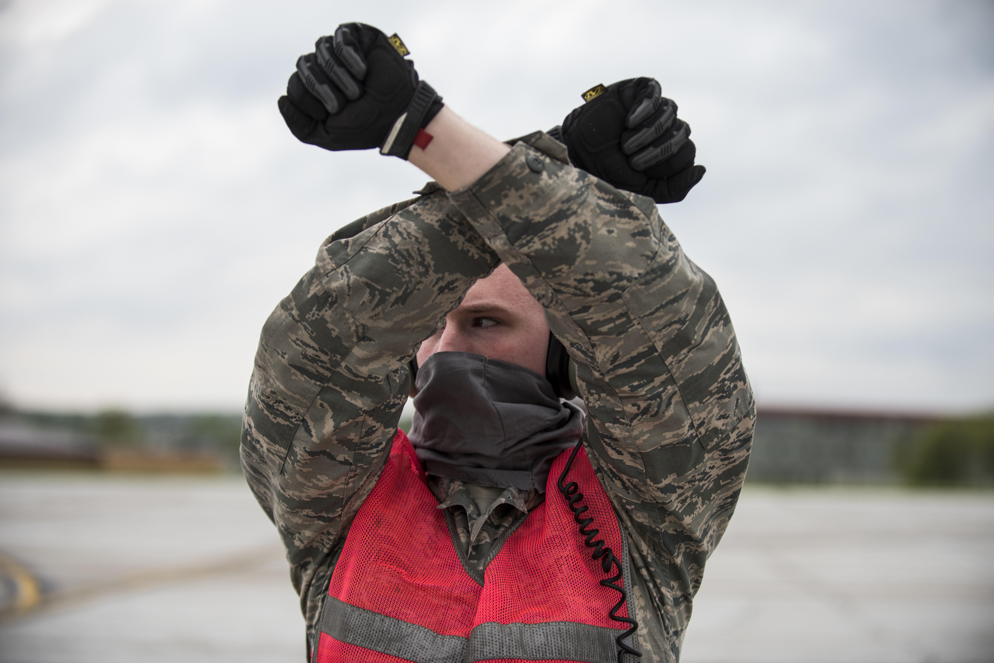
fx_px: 2071
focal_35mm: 75
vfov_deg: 18.2
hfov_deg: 27.0
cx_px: 497
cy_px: 332
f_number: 2.8
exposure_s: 1/3200
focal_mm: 75
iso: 400
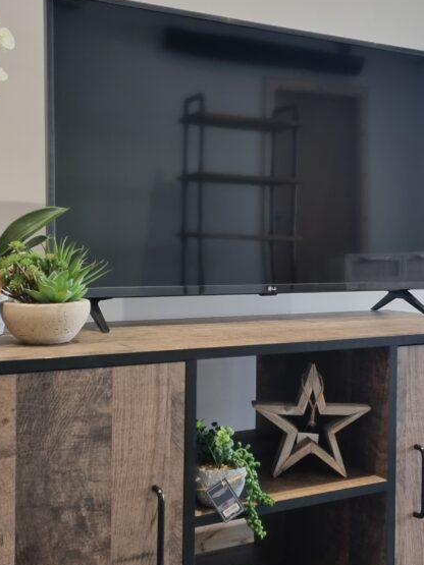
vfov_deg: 39.7
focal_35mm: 48
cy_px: 287
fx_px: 784
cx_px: 213
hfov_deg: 30.3
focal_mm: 5.4
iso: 200
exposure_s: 1/50
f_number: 1.8
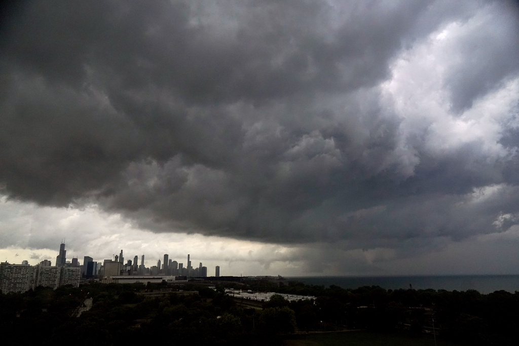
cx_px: 260
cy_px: 173
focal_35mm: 24
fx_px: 346
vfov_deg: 53.1
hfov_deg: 73.7
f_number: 3.2
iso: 4000
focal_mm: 24
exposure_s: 1/8000
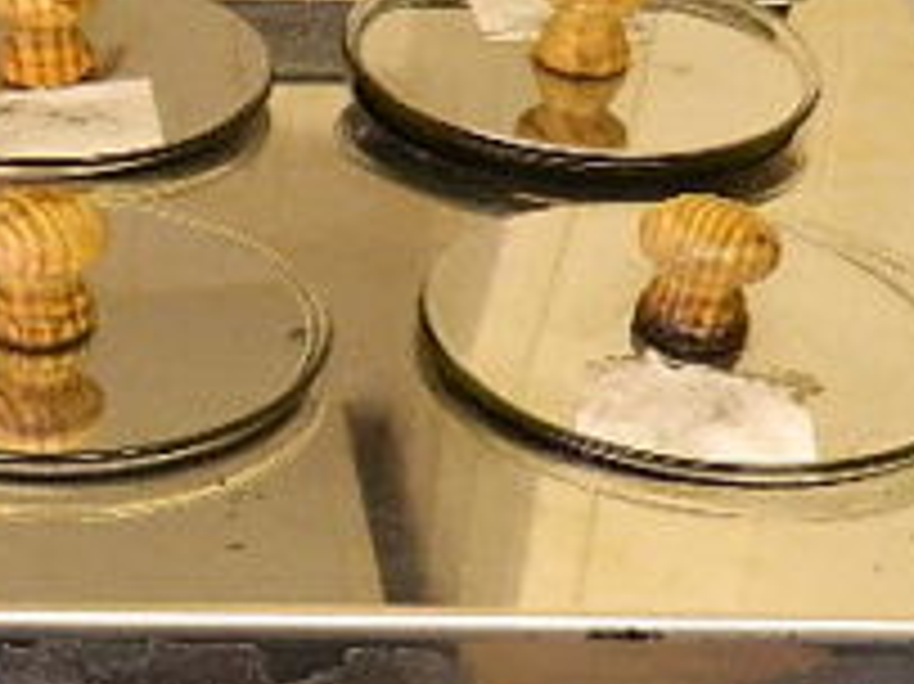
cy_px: 439
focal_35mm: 97
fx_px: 2560
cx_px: 50
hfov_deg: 19.8
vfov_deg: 15.2
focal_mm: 6.2
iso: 400
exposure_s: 1/25
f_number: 3.3
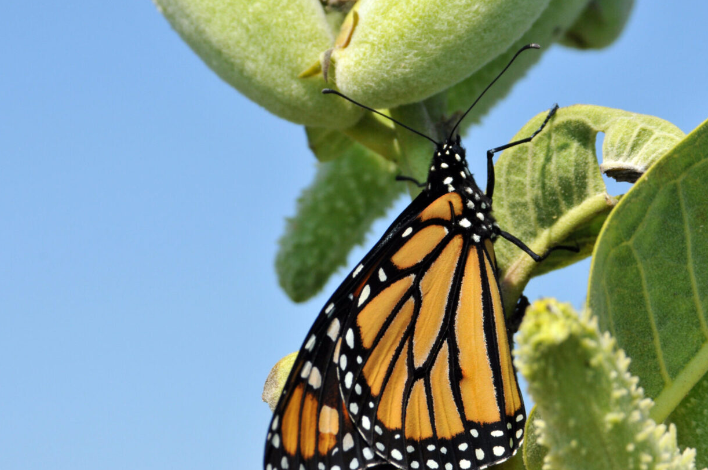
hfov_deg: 8.1
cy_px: 289
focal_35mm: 255
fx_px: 5000
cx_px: 376
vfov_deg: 5.4
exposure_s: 1/500
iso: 400
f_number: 13
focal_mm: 135
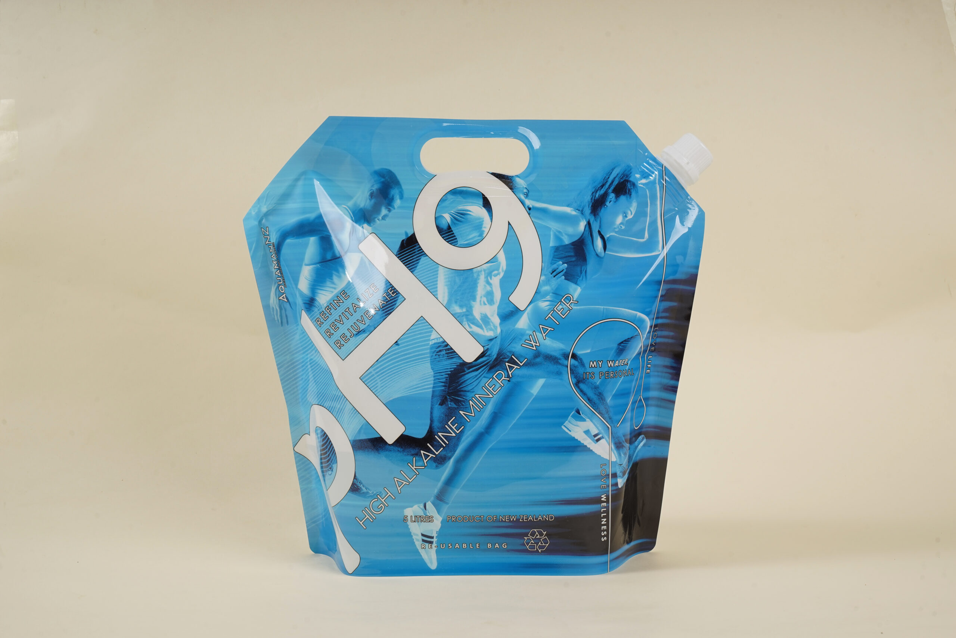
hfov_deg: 28.8
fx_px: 1860
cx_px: 478
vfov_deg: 19.5
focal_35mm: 70
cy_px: 319
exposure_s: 1/160
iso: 100
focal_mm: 70
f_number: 16
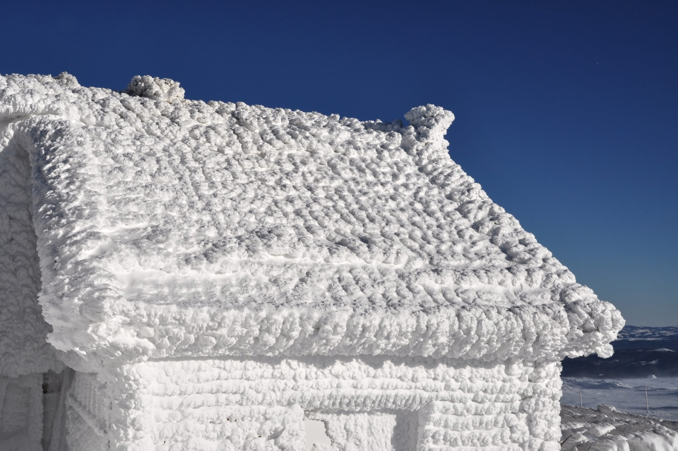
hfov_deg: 43.7
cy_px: 226
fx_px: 846
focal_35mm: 45
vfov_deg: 29.8
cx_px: 339
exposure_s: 1/320
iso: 200
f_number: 16
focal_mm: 30
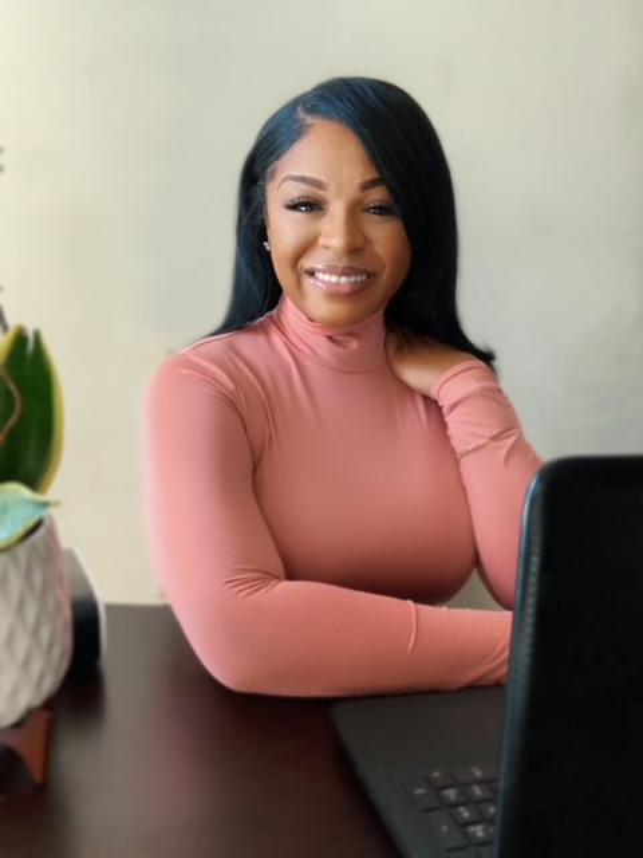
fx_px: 793
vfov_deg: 56.8
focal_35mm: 32
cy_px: 429
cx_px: 322
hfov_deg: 44.2
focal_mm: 2.87
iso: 320
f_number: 2.2
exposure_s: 1/59
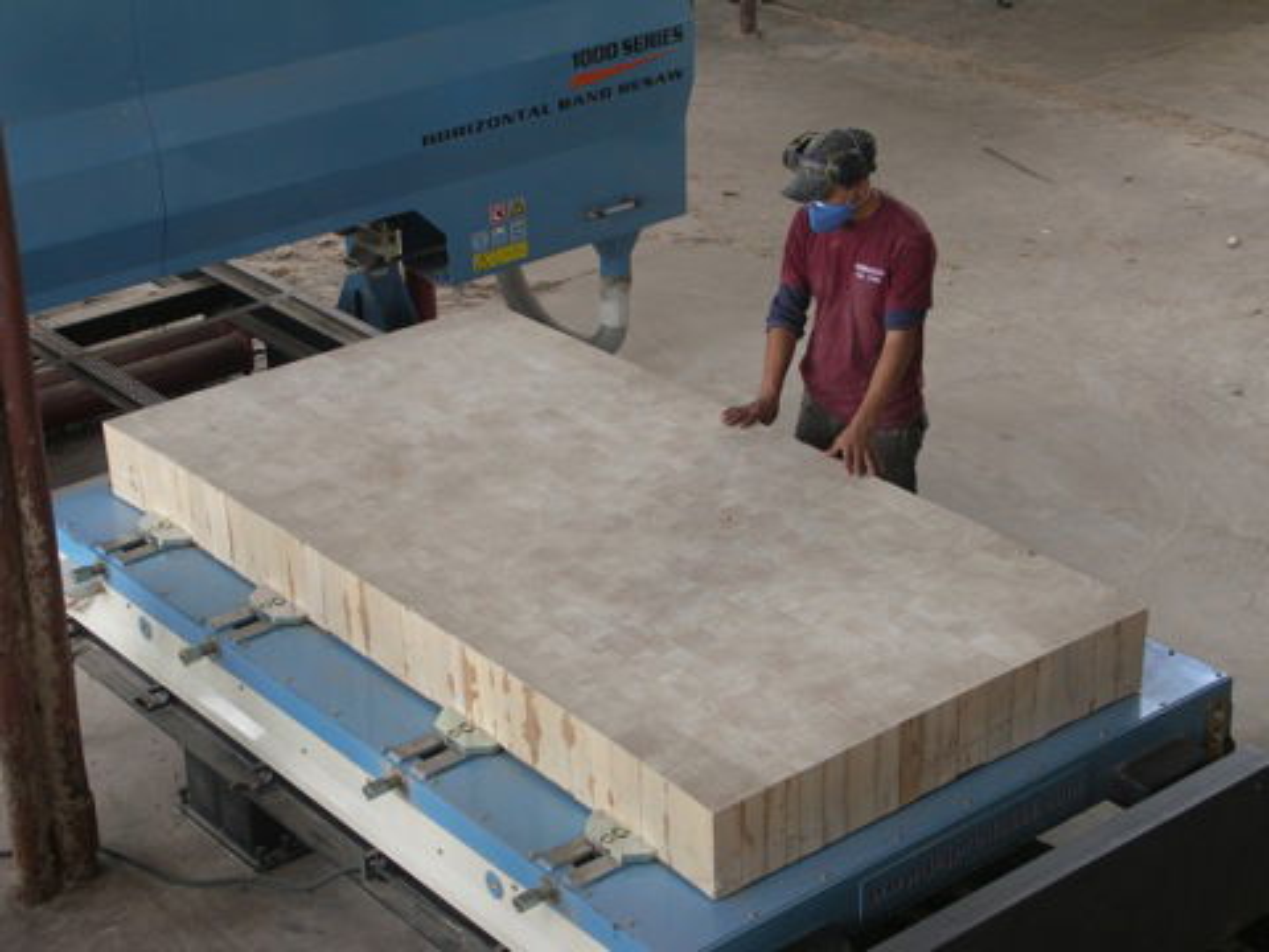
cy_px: 476
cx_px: 634
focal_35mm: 65
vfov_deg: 22.6
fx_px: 2383
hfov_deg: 29.8
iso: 100
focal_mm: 16.9
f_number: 3.2
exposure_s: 1/30
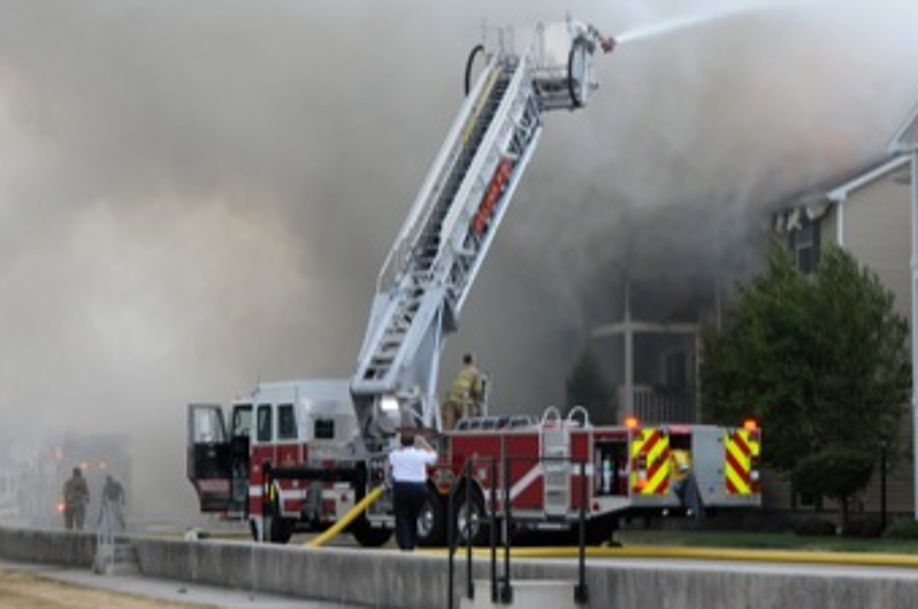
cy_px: 264
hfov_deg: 22.2
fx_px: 2343
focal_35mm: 92
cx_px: 501
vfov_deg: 14.8
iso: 800
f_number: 14
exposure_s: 1/320
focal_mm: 52
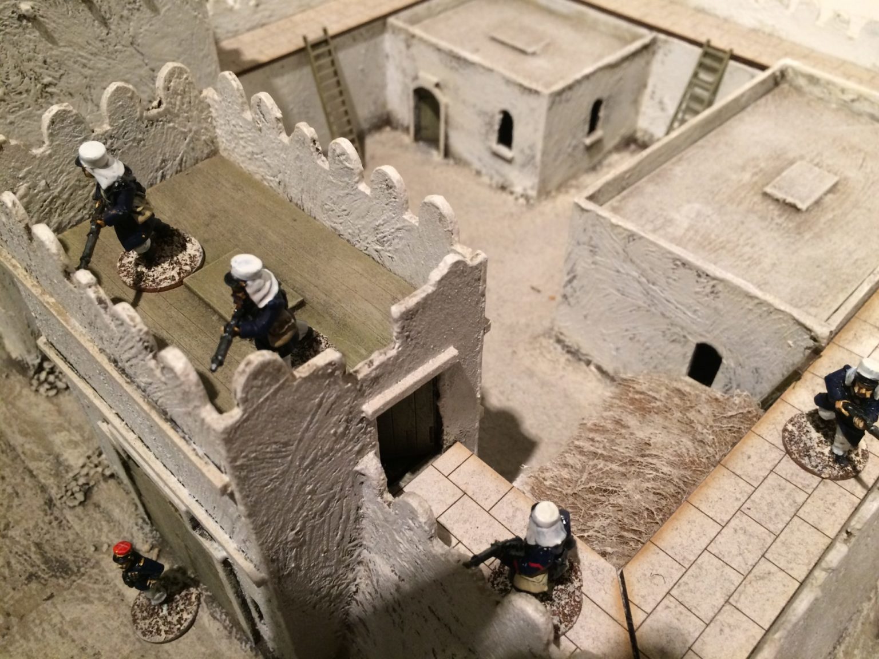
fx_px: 736
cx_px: 440
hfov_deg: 61.7
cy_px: 330
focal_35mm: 29
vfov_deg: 48.2
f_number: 2.2
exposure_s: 1/33
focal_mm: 4.15
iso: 160
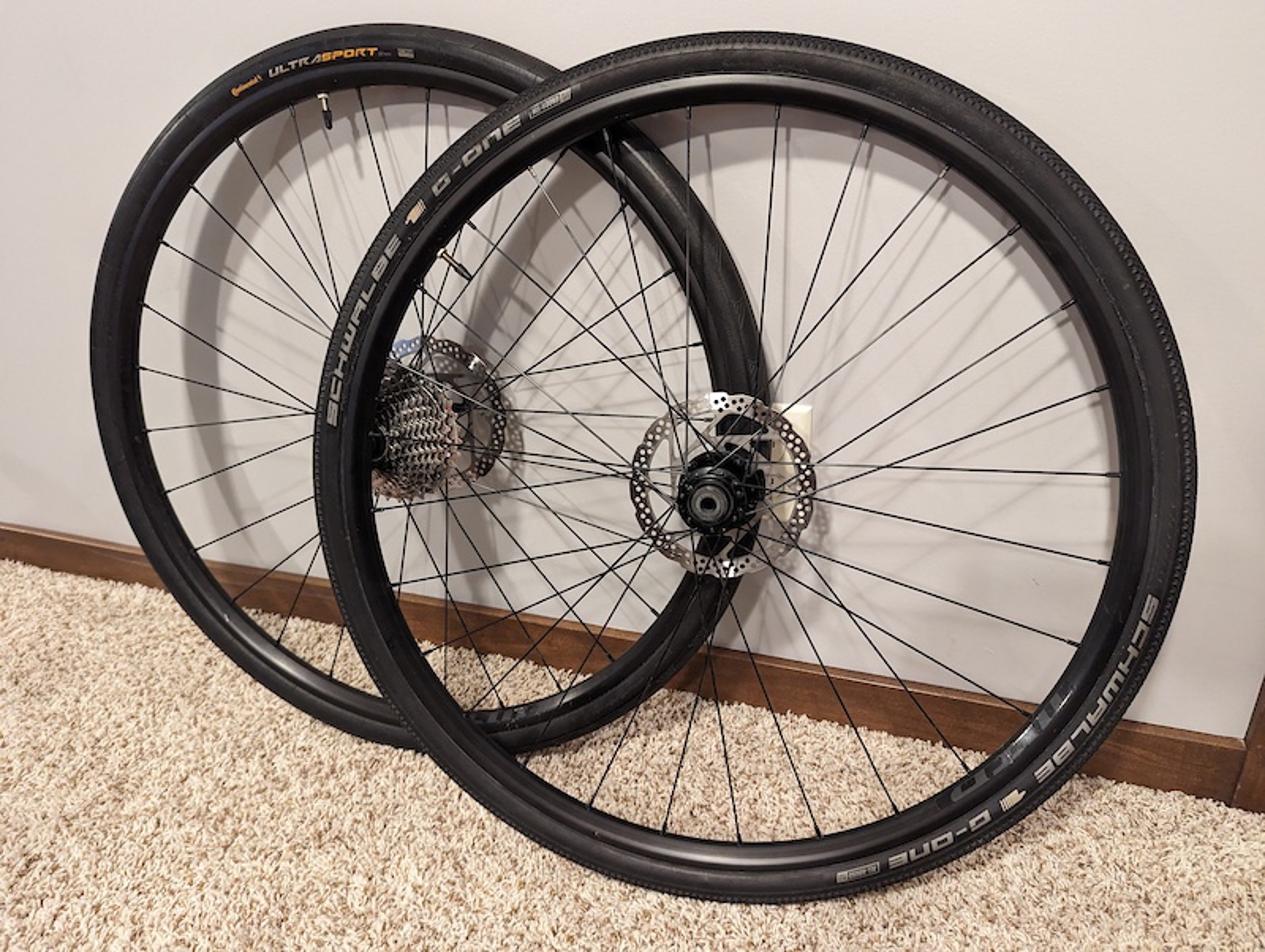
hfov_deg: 71.5
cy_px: 476
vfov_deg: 56.9
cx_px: 632
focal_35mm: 24
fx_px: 878
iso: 857
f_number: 1.85
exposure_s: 1/23.8
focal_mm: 6.81
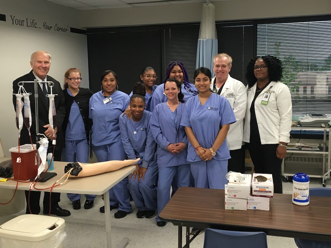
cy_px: 124
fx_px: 373
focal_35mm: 39
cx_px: 166
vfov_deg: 36.8
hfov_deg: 47.9
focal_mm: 4.15
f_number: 2.2
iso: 80
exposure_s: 1/30
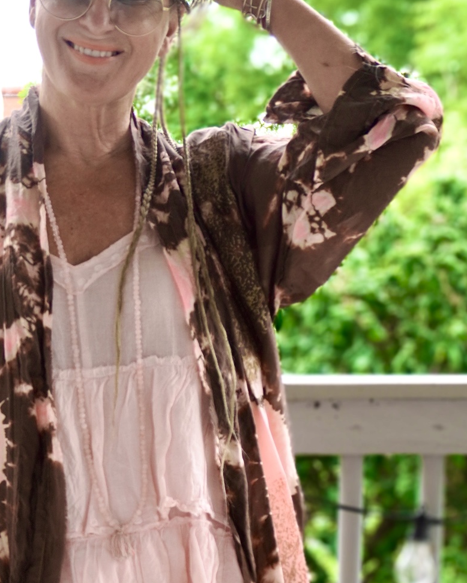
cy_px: 581
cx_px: 77
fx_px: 1472
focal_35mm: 85
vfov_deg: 21.6
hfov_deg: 17.8
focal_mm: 23
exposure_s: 1/160
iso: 125
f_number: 4
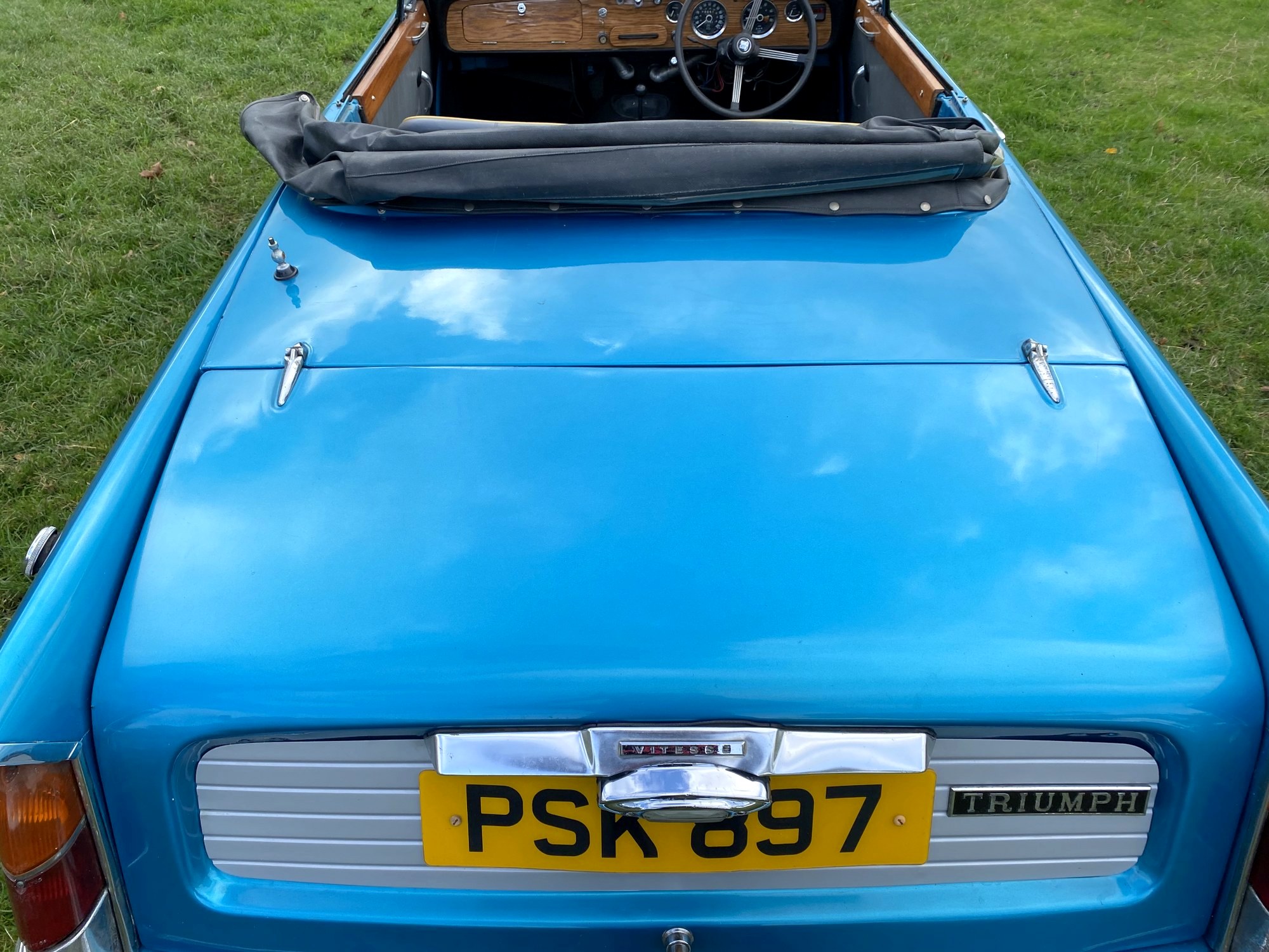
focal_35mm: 26
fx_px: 953
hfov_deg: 67.3
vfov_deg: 53.1
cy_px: 476
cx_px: 634
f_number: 1.8
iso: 32
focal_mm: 4.25
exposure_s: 1/805
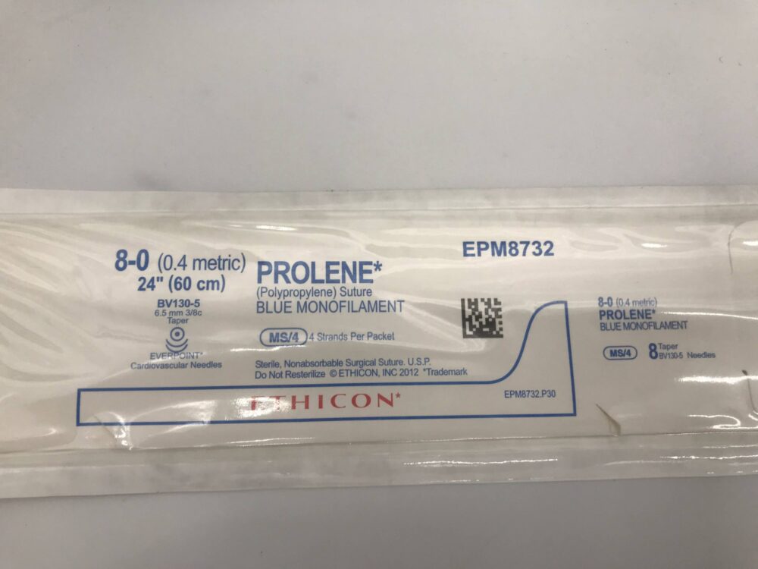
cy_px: 284
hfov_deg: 63.4
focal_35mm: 28
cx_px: 379
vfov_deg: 49.7
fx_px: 613
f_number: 1.8
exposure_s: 1/60
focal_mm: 3.99
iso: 32
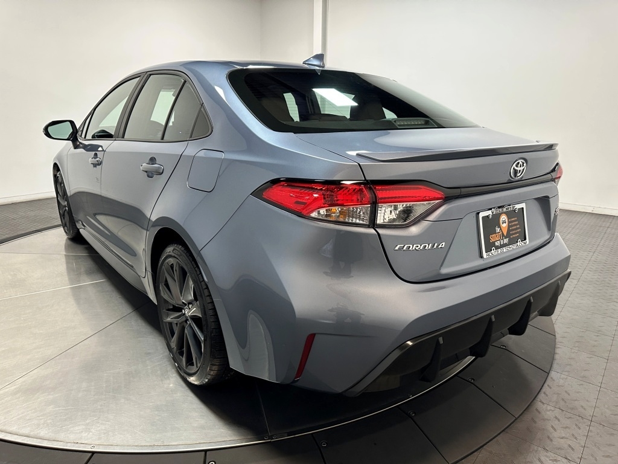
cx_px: 309
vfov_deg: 56.8
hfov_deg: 71.6
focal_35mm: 24
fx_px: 428
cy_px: 232
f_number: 1.78
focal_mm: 6.86
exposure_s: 1/60
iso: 400
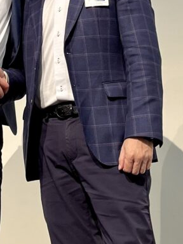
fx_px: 733
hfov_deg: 14.0
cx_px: -5
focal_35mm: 104
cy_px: -6
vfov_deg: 18.4
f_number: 1.6
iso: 80
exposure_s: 1/100
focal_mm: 5.1
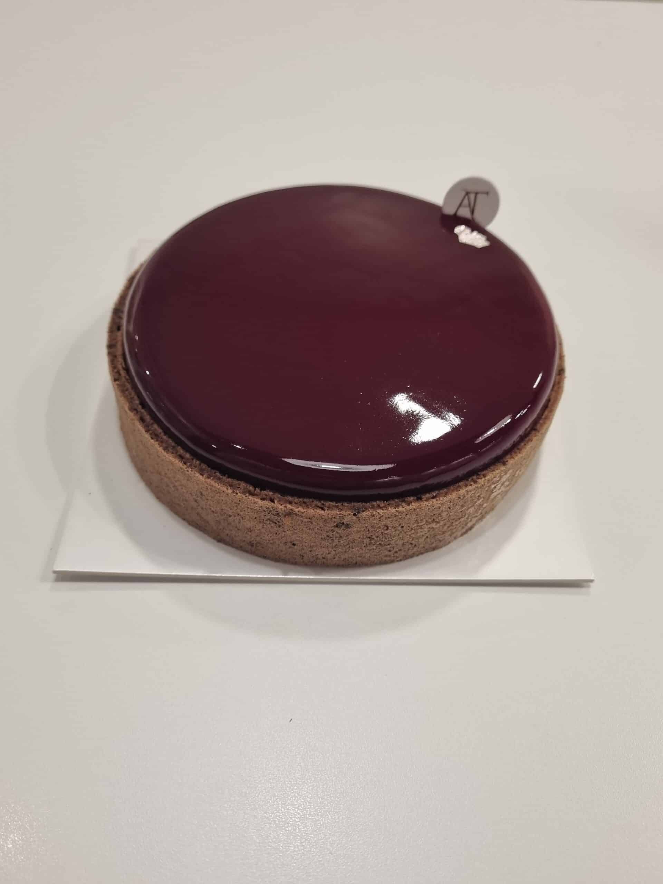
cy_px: 442
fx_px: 664
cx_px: 332
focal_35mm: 26
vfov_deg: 67.3
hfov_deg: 53.1
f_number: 1.8
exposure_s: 1/100
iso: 80
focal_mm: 5.4
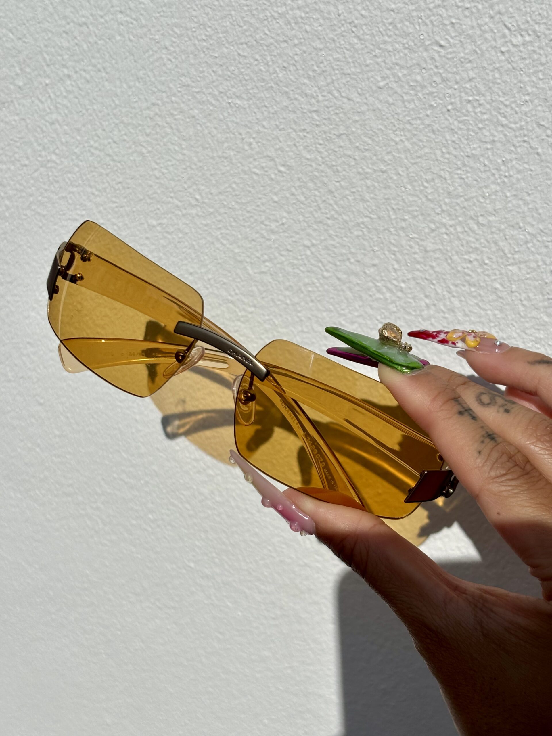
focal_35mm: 52
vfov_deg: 36.8
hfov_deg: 28.0
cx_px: 276
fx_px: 1106
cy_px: 368
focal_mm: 5.96
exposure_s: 1/9091
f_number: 1.6
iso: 25
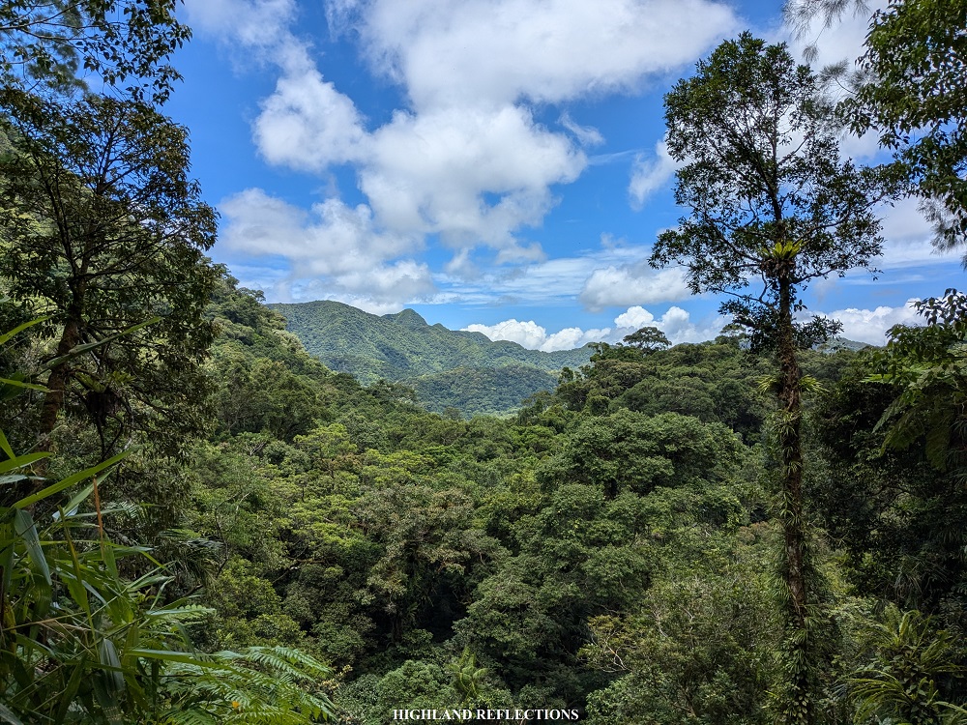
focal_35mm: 27
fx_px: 754
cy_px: 362
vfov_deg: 51.4
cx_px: 484
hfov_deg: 65.3
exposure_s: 1/4673
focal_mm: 4.38
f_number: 1.73
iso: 60
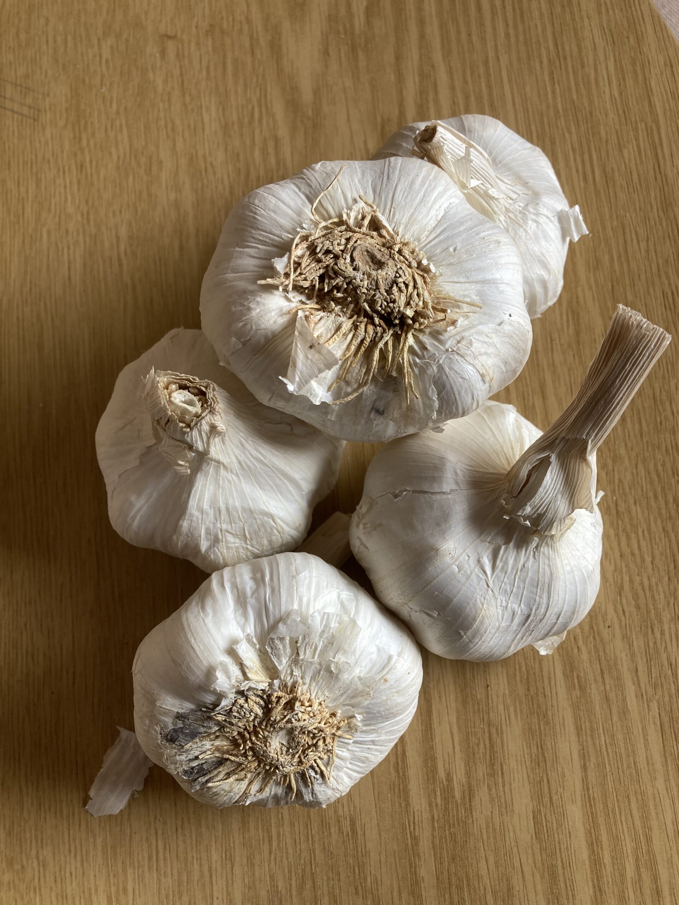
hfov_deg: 49.7
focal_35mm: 28
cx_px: 340
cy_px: 452
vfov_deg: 63.4
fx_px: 732
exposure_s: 1/121
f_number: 1.8
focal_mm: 3.99
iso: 40
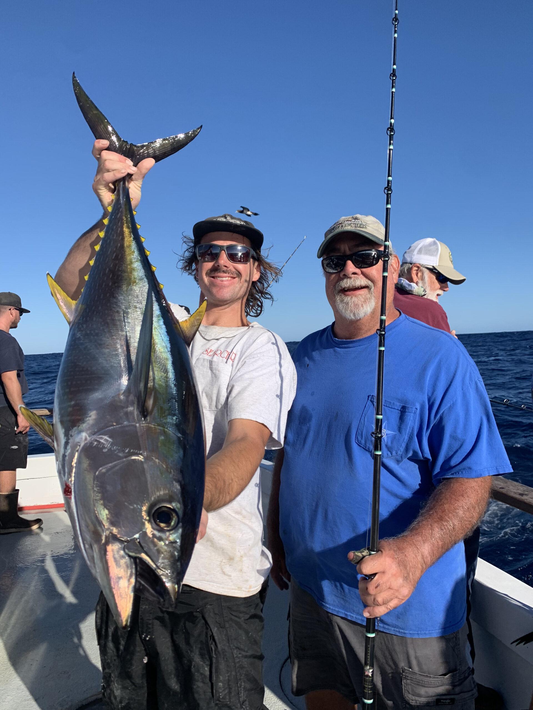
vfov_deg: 67.3
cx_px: 266
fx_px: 534
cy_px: 355
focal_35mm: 26
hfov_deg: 53.1
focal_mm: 4.25
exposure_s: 1/2545
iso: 25
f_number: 1.8
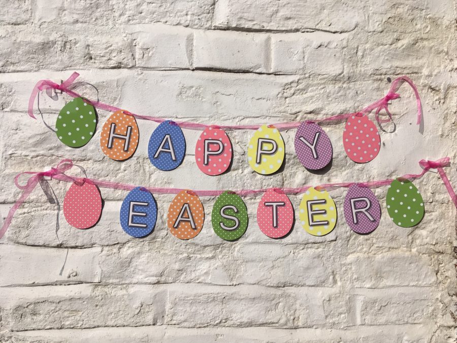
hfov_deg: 61.7
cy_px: 172
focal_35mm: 29
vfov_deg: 48.2
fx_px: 383
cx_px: 228
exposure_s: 1/5917
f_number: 2.2
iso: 25
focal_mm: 4.15
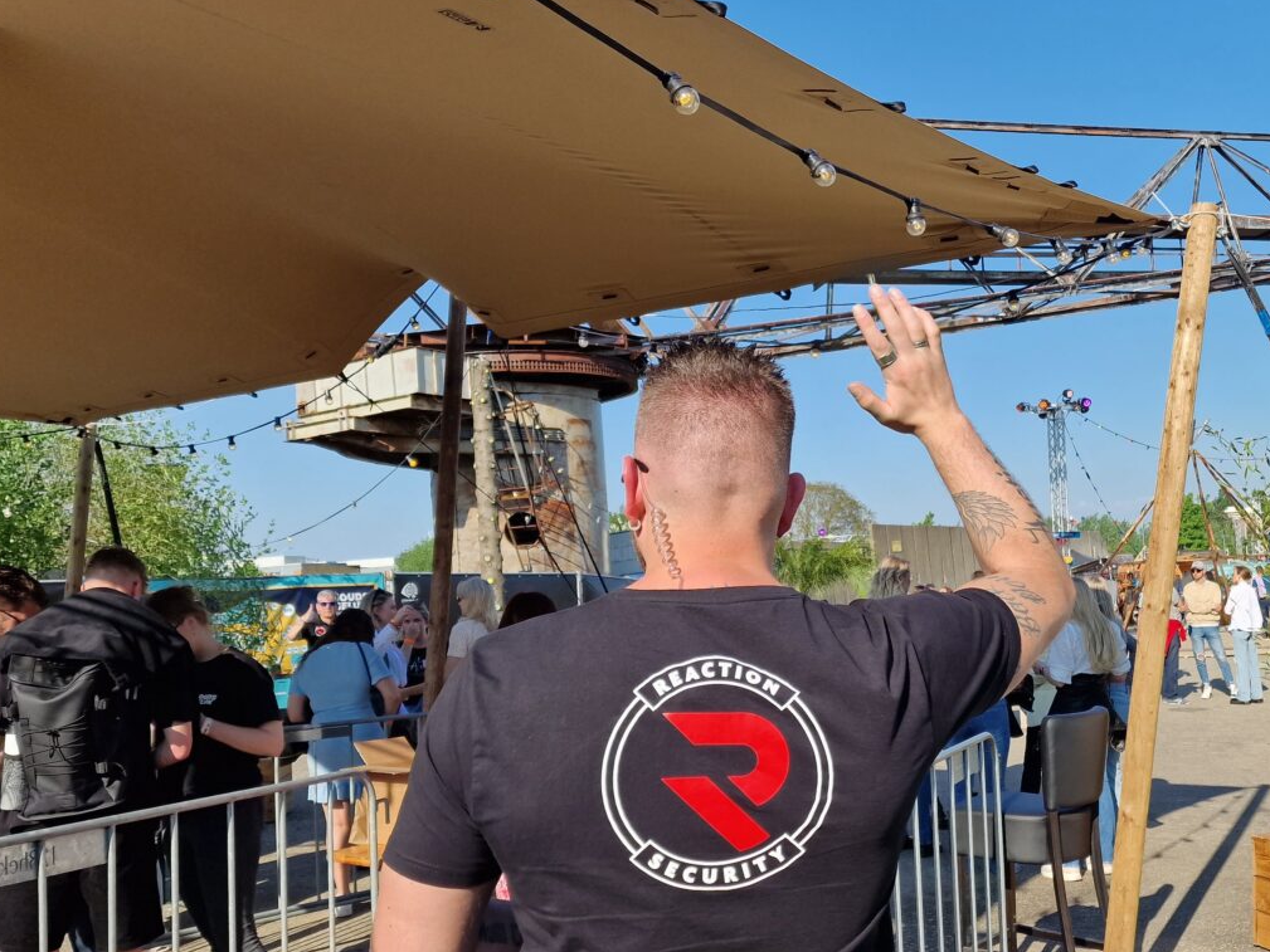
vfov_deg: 40.5
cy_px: 571
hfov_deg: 52.2
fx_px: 1284
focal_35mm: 35
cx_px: 770
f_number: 1.8
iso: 50
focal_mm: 6.4
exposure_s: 1/830
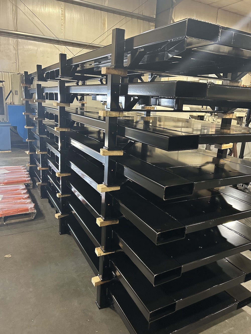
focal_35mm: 26
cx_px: 126
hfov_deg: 53.1
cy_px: 167
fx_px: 251
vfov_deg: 67.3
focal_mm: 5.7
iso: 500
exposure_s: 1/57
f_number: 1.5
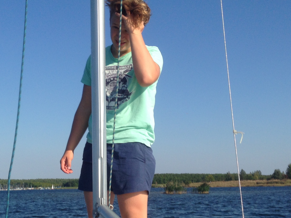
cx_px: 121
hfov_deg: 32.1
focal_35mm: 60
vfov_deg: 24.2
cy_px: 162
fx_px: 504
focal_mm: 4.12
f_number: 2.4
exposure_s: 1/1595
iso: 50
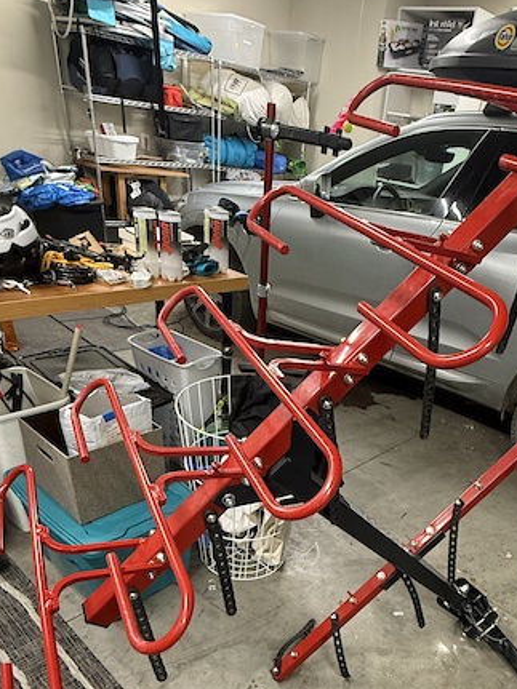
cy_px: 504
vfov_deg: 63.9
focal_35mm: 26
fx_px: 518
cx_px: 327
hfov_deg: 52.4
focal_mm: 2.22
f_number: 2.2
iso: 400
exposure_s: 1/60
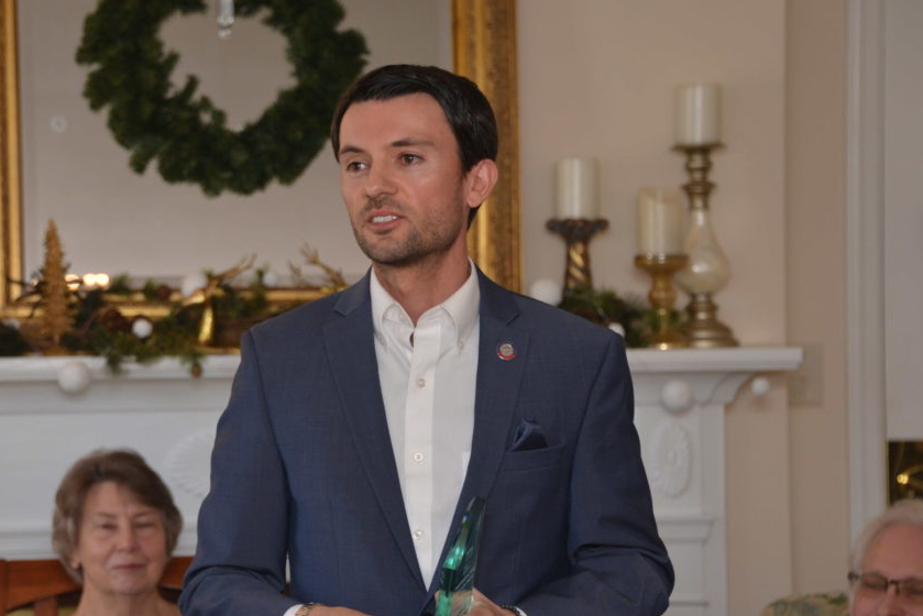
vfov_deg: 9.0
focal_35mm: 152
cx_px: 372
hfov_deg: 13.5
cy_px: 292
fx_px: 3898
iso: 800
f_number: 5.6
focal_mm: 116
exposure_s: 1/60
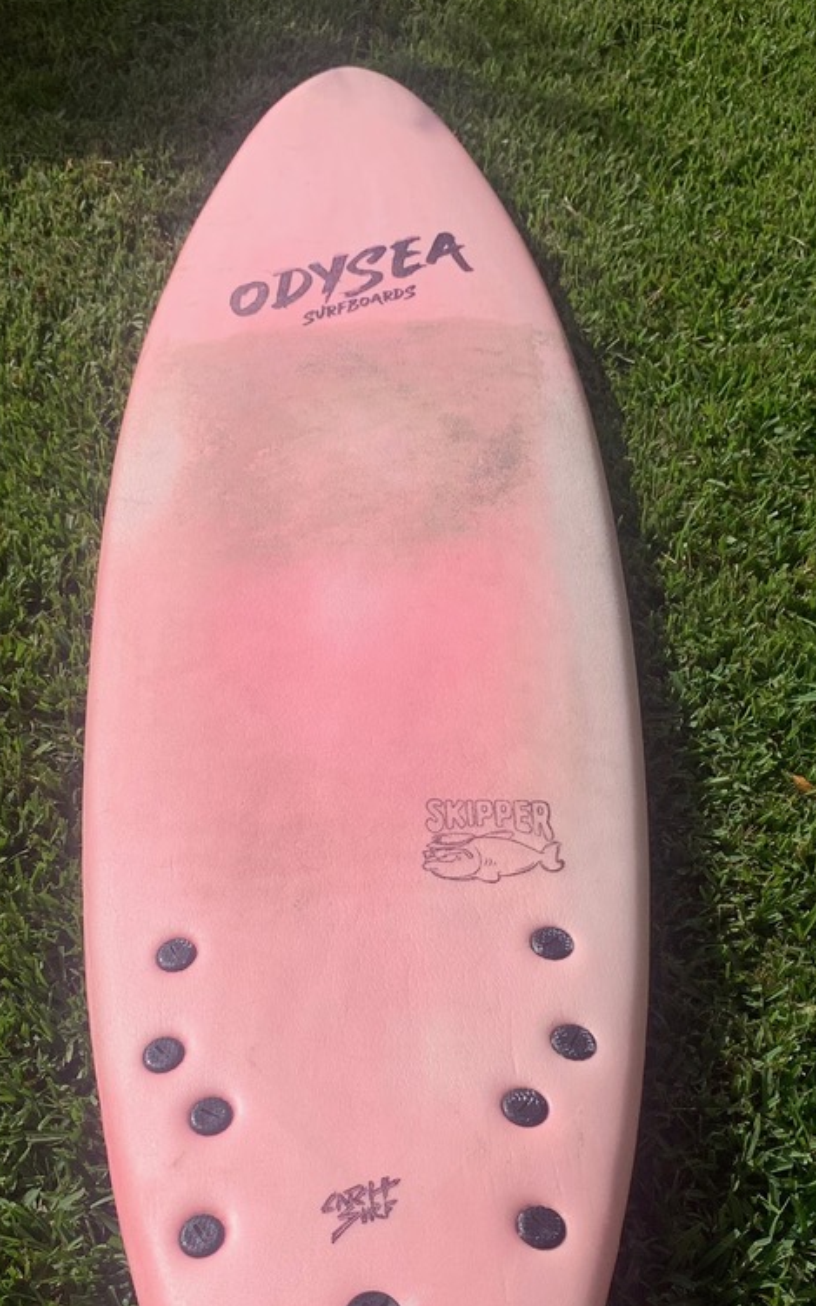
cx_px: 338
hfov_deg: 27.4
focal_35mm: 47
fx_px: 1673
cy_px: 810
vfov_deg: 42.4
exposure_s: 1/9524
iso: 25
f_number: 1.8
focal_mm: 4.25
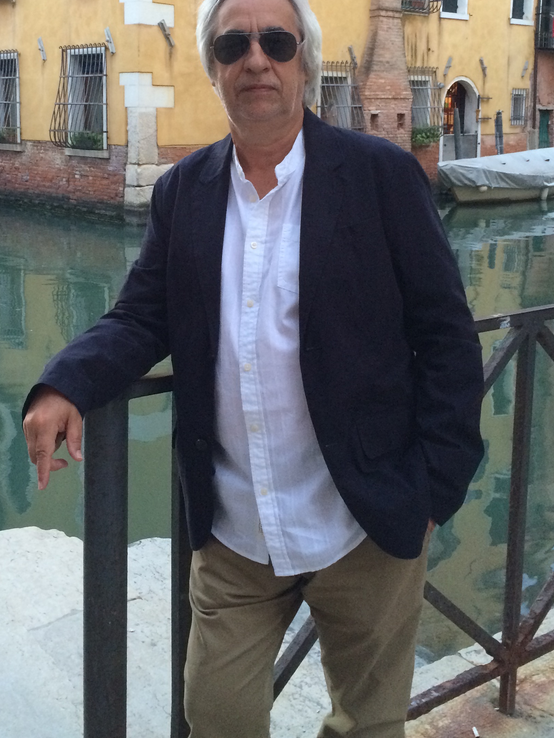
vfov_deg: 42.3
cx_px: 227
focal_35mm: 44
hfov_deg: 32.8
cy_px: 242
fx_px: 939
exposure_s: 1/33
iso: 320
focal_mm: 4.15
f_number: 2.2
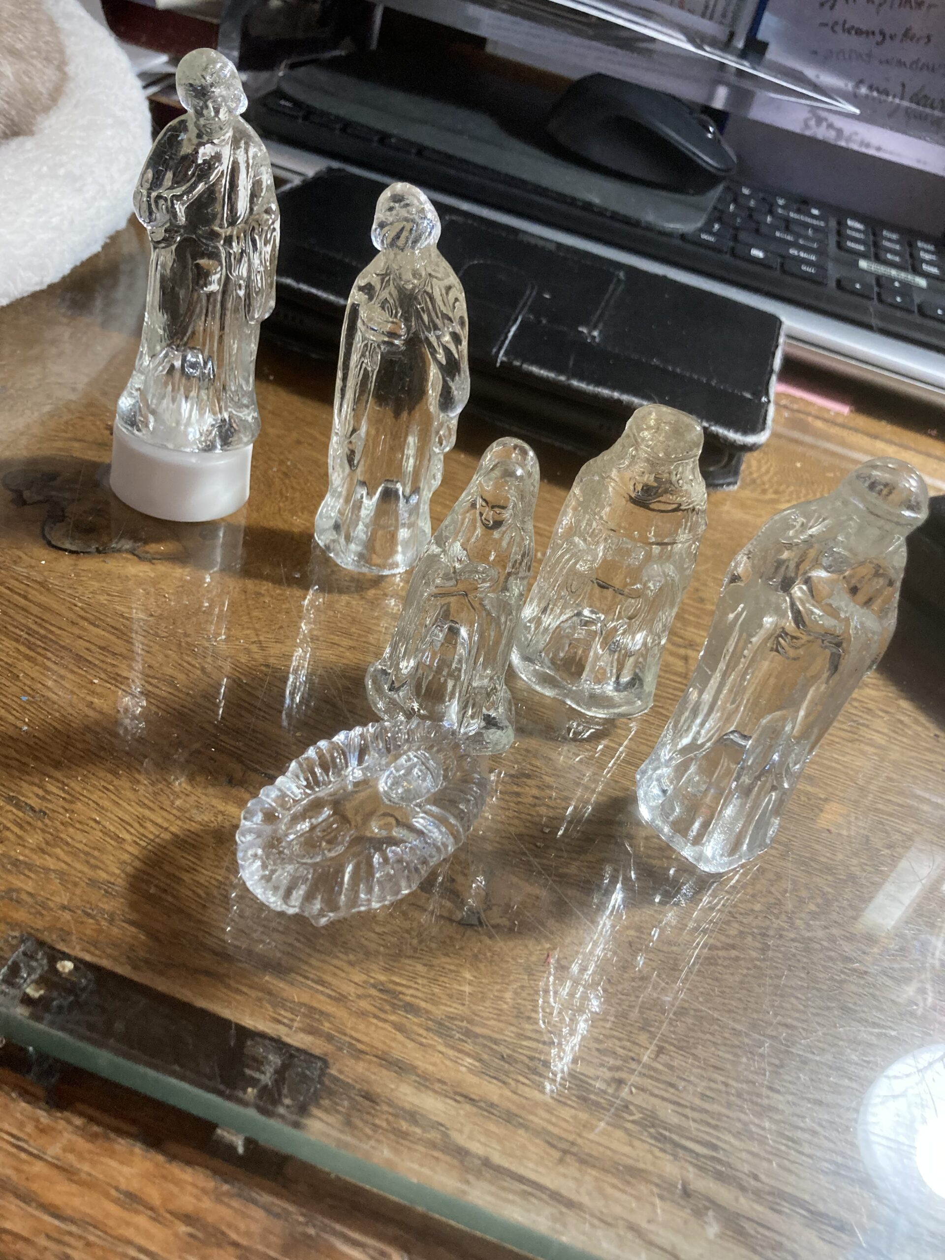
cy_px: 630
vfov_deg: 63.4
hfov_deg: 49.7
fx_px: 1019
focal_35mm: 28
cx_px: 472
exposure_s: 1/60
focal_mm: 3.99
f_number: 1.8
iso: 250
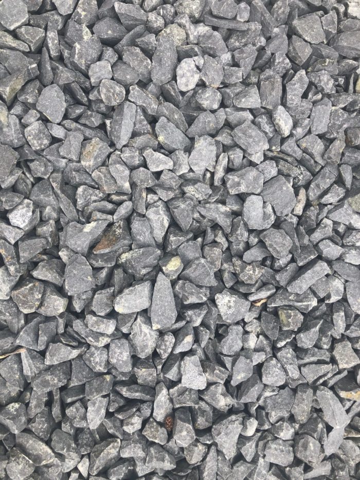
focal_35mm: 28
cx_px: 180
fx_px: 388
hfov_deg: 49.8
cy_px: 240
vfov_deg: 63.4
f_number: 1.8
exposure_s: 1/335
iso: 20
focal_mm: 3.99
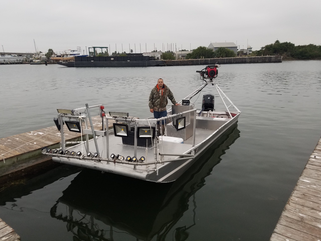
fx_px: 241
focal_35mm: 26
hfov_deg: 67.3
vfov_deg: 53.1
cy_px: 120
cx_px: 160
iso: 100
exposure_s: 1/50
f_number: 1.7
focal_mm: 4.2
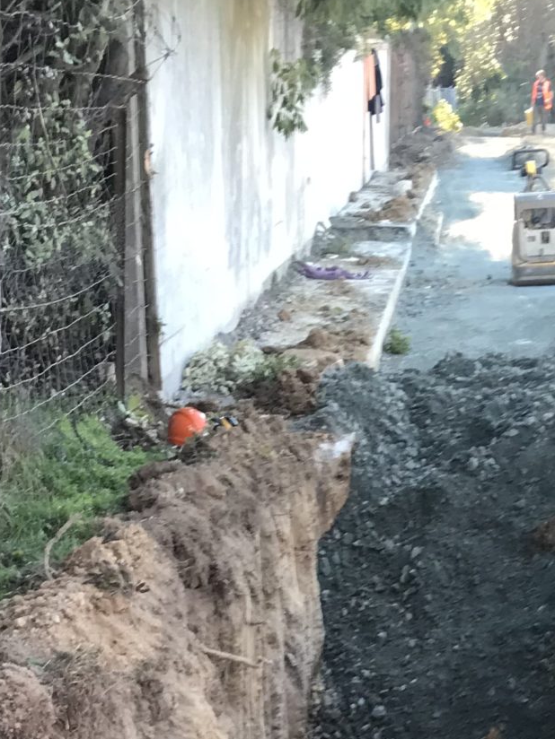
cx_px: 383
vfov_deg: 19.9
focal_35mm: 87
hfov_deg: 16.9
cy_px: 1068
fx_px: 1860
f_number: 1.8
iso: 32
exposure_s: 1/100
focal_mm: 3.99
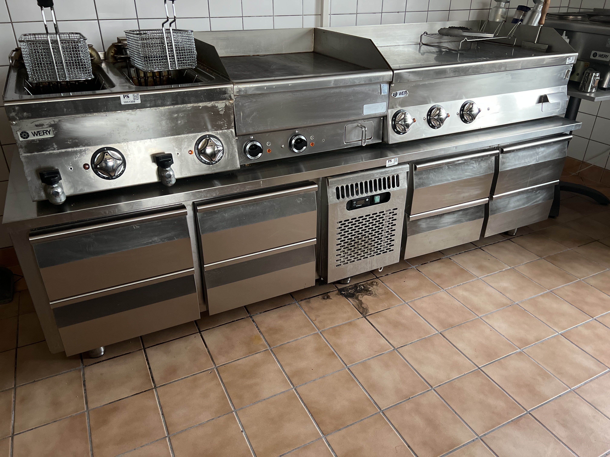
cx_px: 305
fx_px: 458
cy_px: 228
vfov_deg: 53.1
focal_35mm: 26
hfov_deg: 67.3
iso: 400
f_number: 1.5
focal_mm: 5.7
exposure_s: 1/60
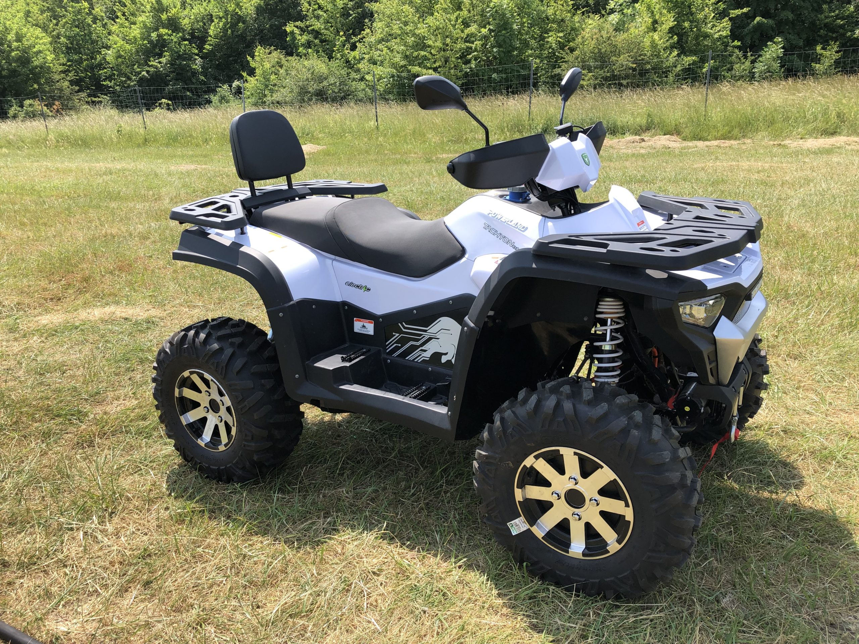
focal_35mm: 28
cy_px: 322
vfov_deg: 49.7
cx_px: 430
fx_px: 695
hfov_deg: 63.4
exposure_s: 1/941
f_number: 1.8
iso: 20
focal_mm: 4
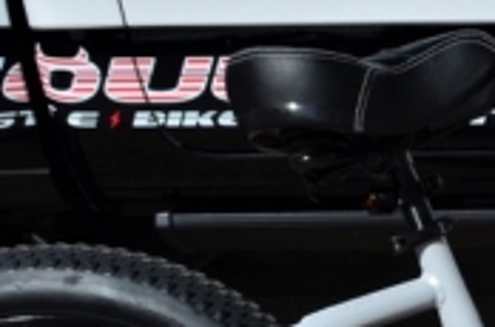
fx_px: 1632
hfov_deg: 16.2
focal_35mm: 119
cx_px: 677
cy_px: 276
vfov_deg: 11.4
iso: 100
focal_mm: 18
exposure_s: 1/200
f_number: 13
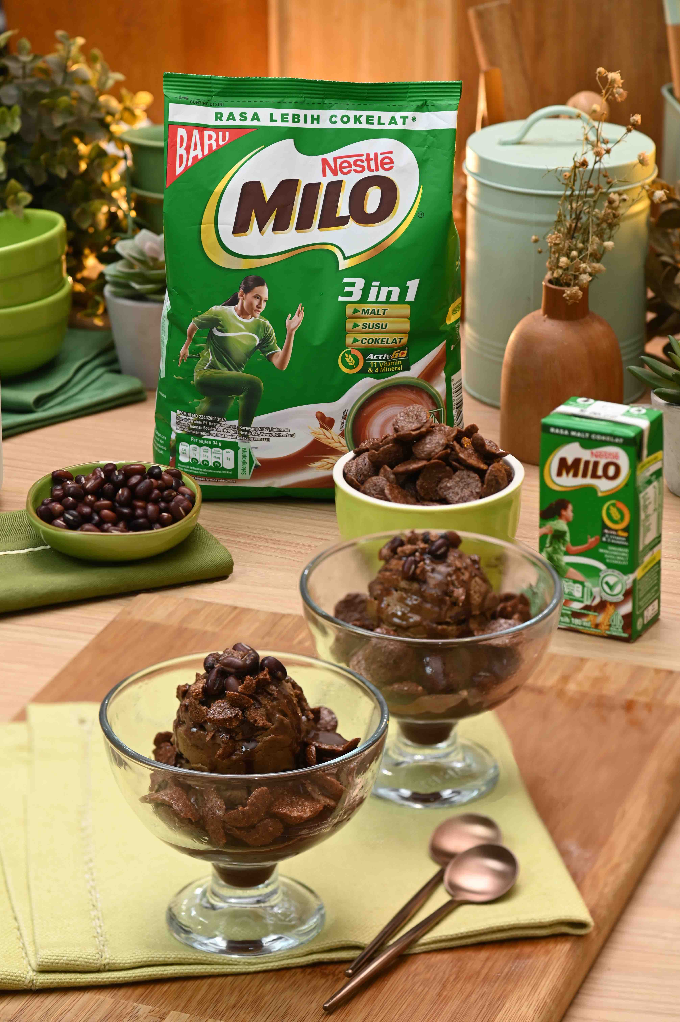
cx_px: 340
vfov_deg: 19.5
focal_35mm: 105
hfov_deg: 13.0
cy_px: 511
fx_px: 2979
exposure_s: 1/100
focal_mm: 105
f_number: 6.3
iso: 800
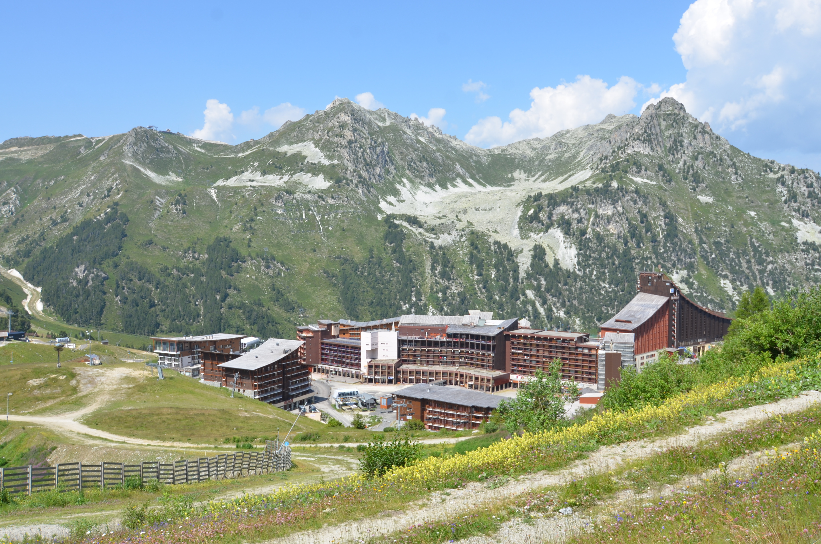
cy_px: 272
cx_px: 410
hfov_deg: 53.2
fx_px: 819
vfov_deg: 36.7
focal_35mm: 36
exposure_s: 1/250
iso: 110
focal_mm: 24
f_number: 8
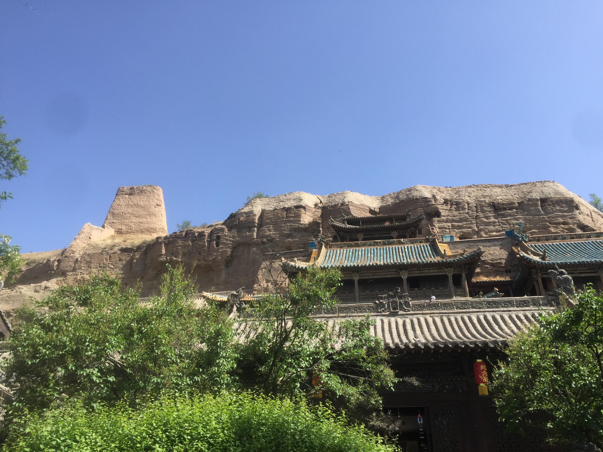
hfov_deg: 61.7
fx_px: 505
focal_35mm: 29
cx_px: 302
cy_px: 226
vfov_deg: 48.2
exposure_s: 1/1014
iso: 32
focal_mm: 4.15
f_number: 2.2
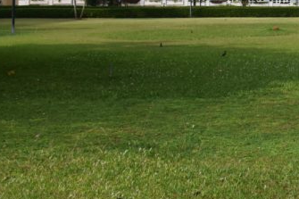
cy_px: -46
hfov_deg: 20.0
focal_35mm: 87
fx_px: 722
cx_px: 455
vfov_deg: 15.1
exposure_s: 1/500
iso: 180
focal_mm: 18
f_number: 8
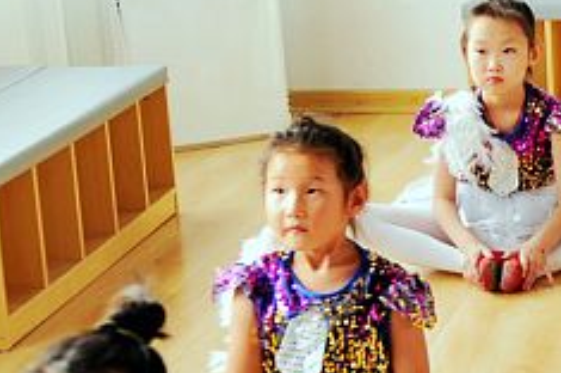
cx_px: 984
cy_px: 200
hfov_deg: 13.5
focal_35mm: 138
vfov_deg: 9.9
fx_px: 2148
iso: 320
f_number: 3.2
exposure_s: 1/100
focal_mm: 27
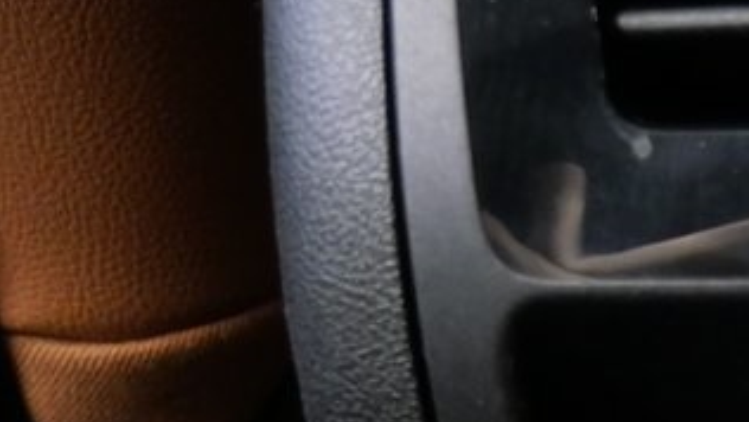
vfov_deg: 9.1
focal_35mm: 127
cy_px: 780
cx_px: 1211
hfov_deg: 15.3
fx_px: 2523
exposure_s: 1/15
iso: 3200
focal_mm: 18
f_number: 3.9
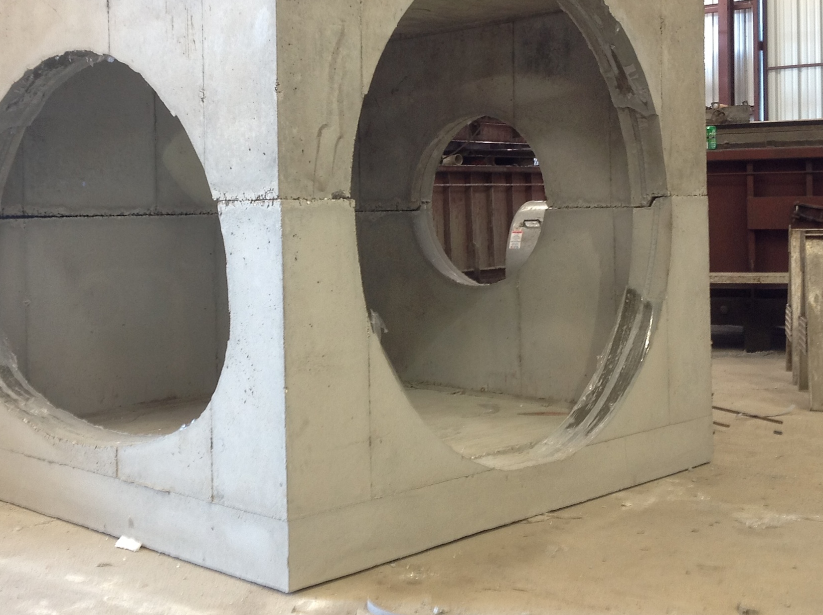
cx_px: 331
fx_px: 1258
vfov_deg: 27.3
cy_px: 220
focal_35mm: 53
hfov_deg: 36.1
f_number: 2.4
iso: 80
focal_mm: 4.28
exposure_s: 1/15
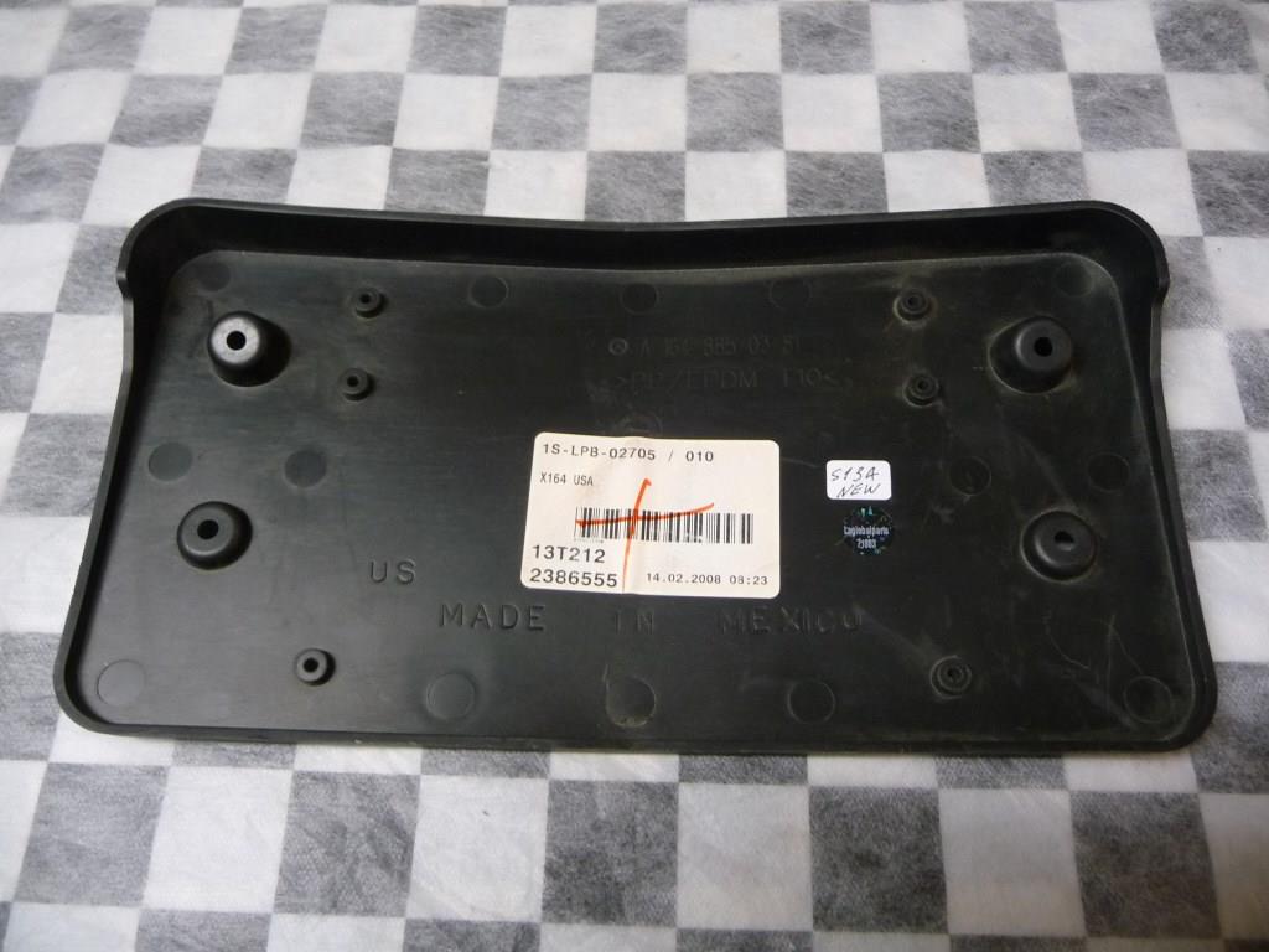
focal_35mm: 28
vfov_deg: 49.7
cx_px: 634
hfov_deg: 63.4
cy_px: 476
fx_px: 1026
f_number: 3.3
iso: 250
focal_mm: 4.7
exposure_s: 1/30
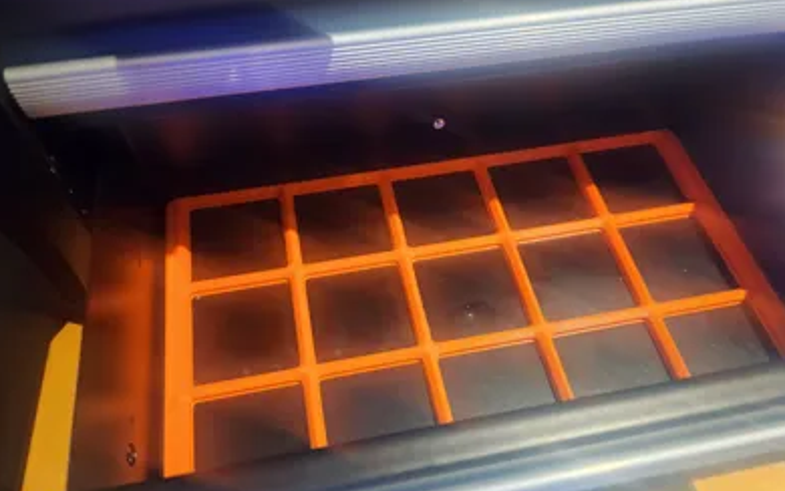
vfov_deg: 49.1
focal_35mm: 25
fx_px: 535
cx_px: 390
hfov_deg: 72.5
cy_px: 288
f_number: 1.8
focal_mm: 5.4
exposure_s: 1/60
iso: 640
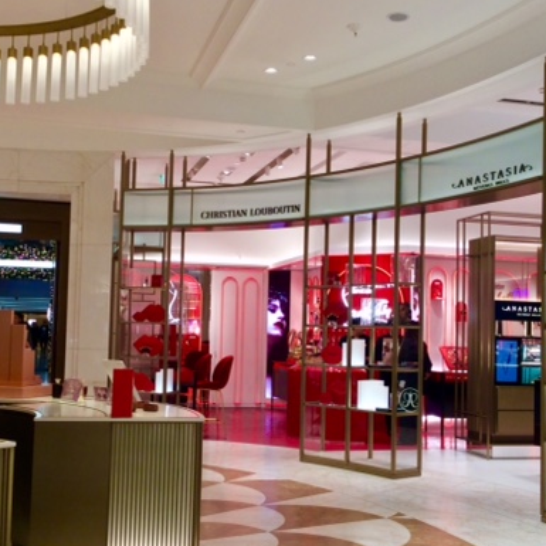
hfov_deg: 36.0
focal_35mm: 47
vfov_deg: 36.0
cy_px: 292
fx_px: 839
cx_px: 295
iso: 32
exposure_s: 1/50
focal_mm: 3.3
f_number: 2.4
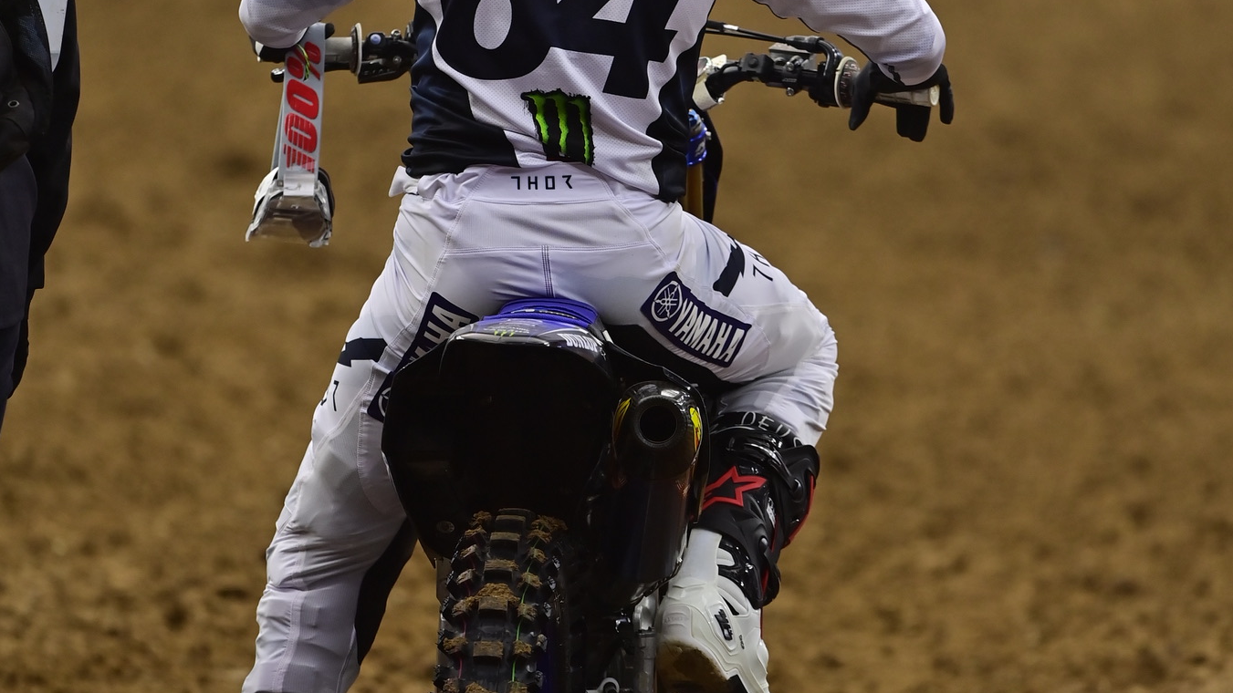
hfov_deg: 4.0
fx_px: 17524
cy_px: 238
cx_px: 583
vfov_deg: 2.3
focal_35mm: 536
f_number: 4
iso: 900
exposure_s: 1/800
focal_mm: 300
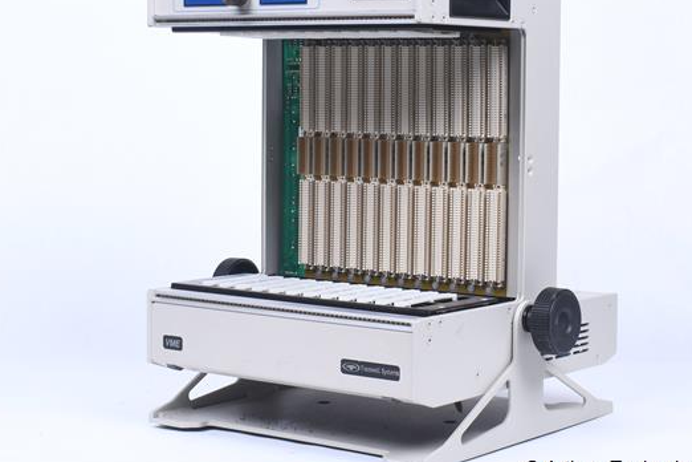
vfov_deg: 29.2
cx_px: 384
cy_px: 216
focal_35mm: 46
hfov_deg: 42.7
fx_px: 884
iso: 200
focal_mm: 27
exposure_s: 1/200
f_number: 14
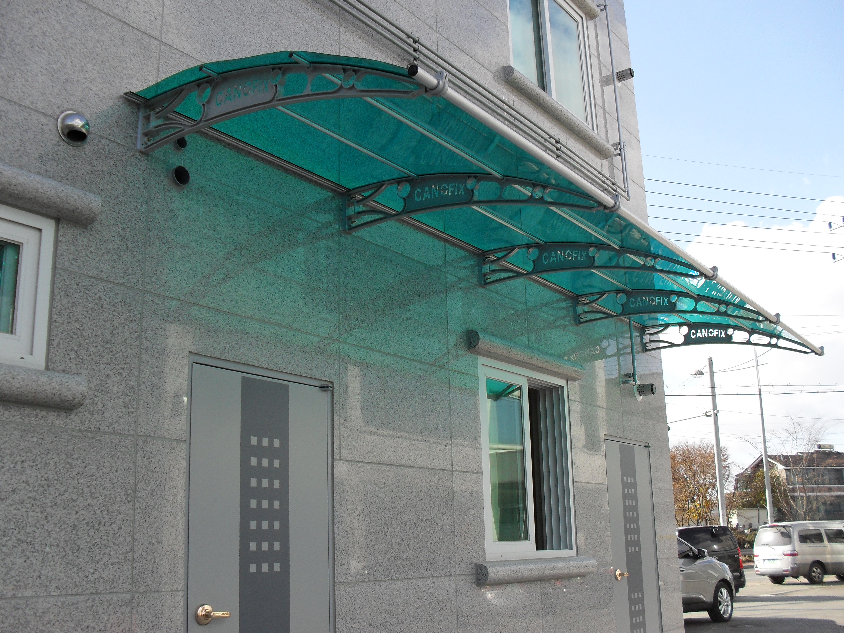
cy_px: 315
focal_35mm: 36
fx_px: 878
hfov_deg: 51.4
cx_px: 423
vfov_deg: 39.7
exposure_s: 1/500
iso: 100
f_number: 3.2
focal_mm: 6.3
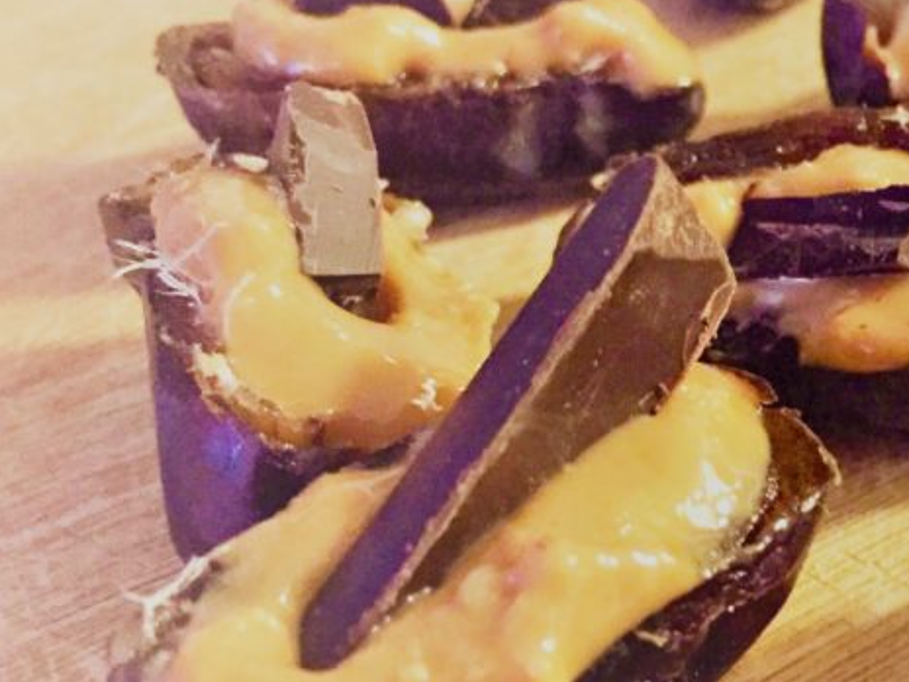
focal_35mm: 64
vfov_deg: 22.9
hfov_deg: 28.2
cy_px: 339
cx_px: 938
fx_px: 1681
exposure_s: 1/17
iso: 640
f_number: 2.2
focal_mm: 4.15
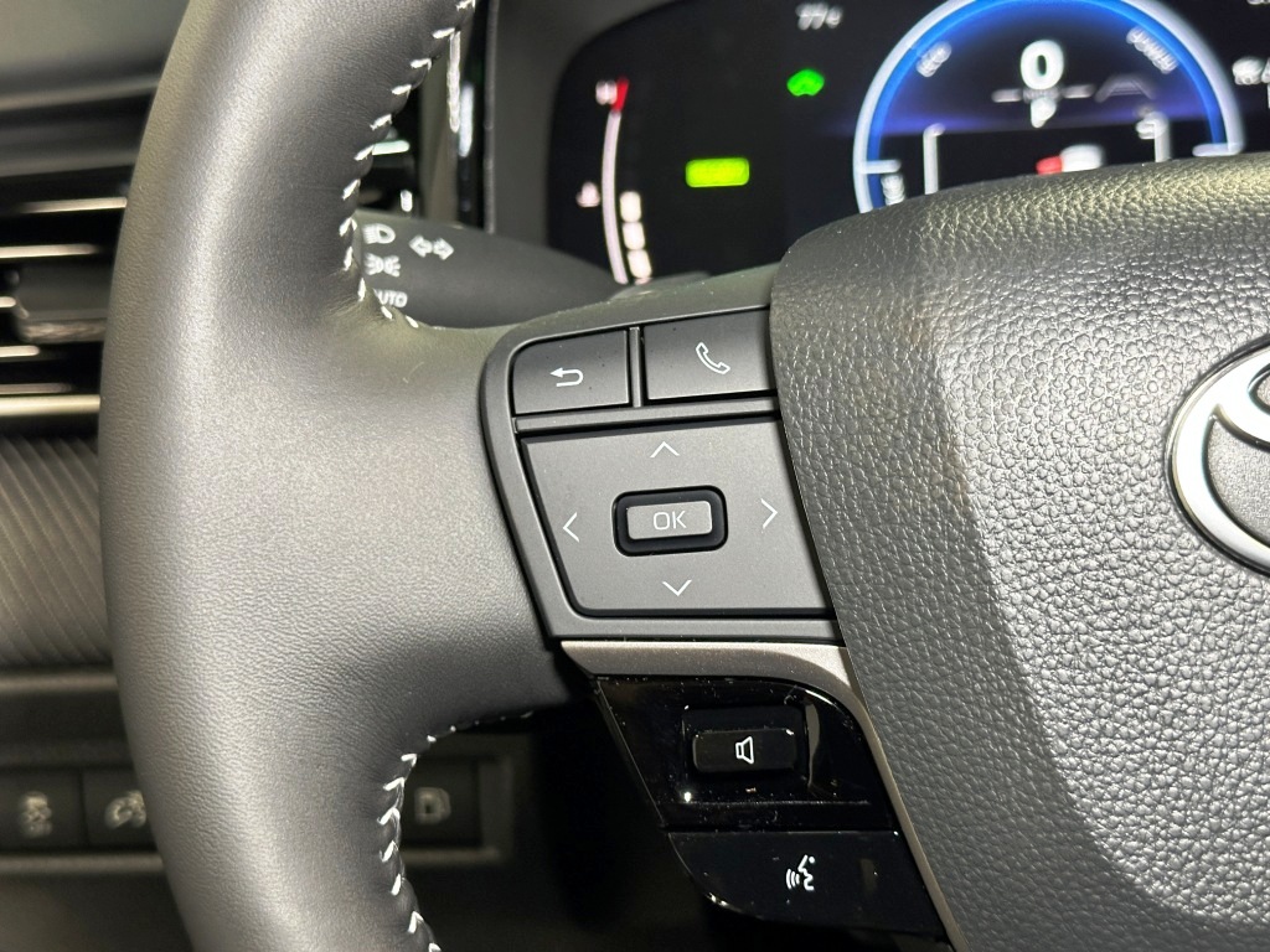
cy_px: 476
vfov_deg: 30.3
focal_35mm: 48
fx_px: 1761
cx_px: 635
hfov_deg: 39.7
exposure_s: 1/40
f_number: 1.78
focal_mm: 6.86
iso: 400
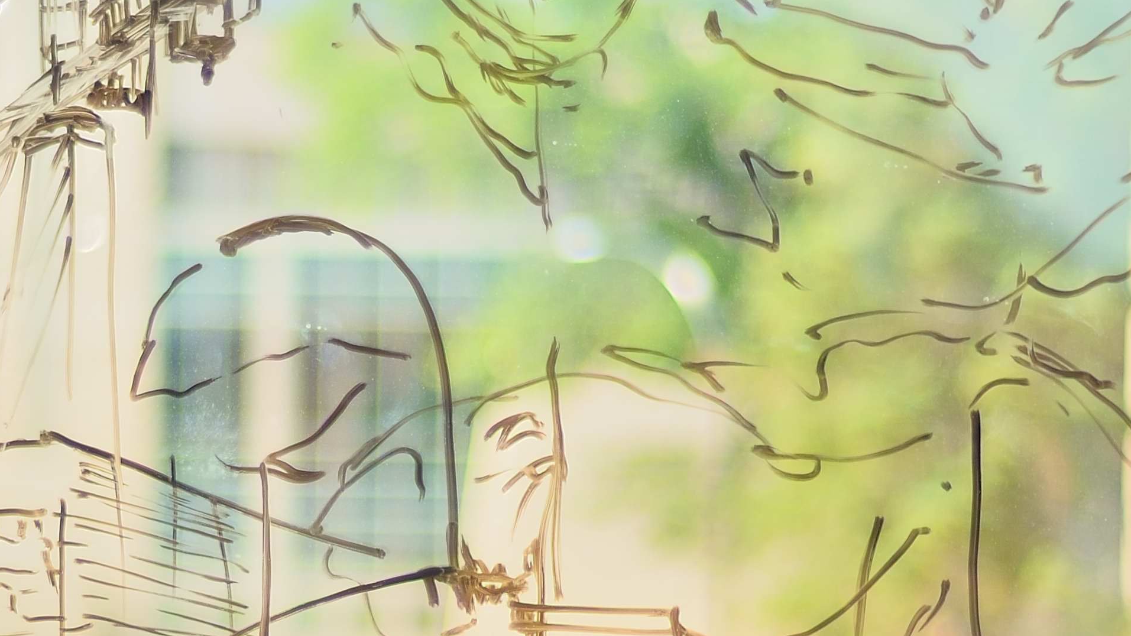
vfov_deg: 6.0
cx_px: 92
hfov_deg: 10.6
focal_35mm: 202
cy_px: 641
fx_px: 6058
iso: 100
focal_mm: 50
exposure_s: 1/500
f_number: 1.8
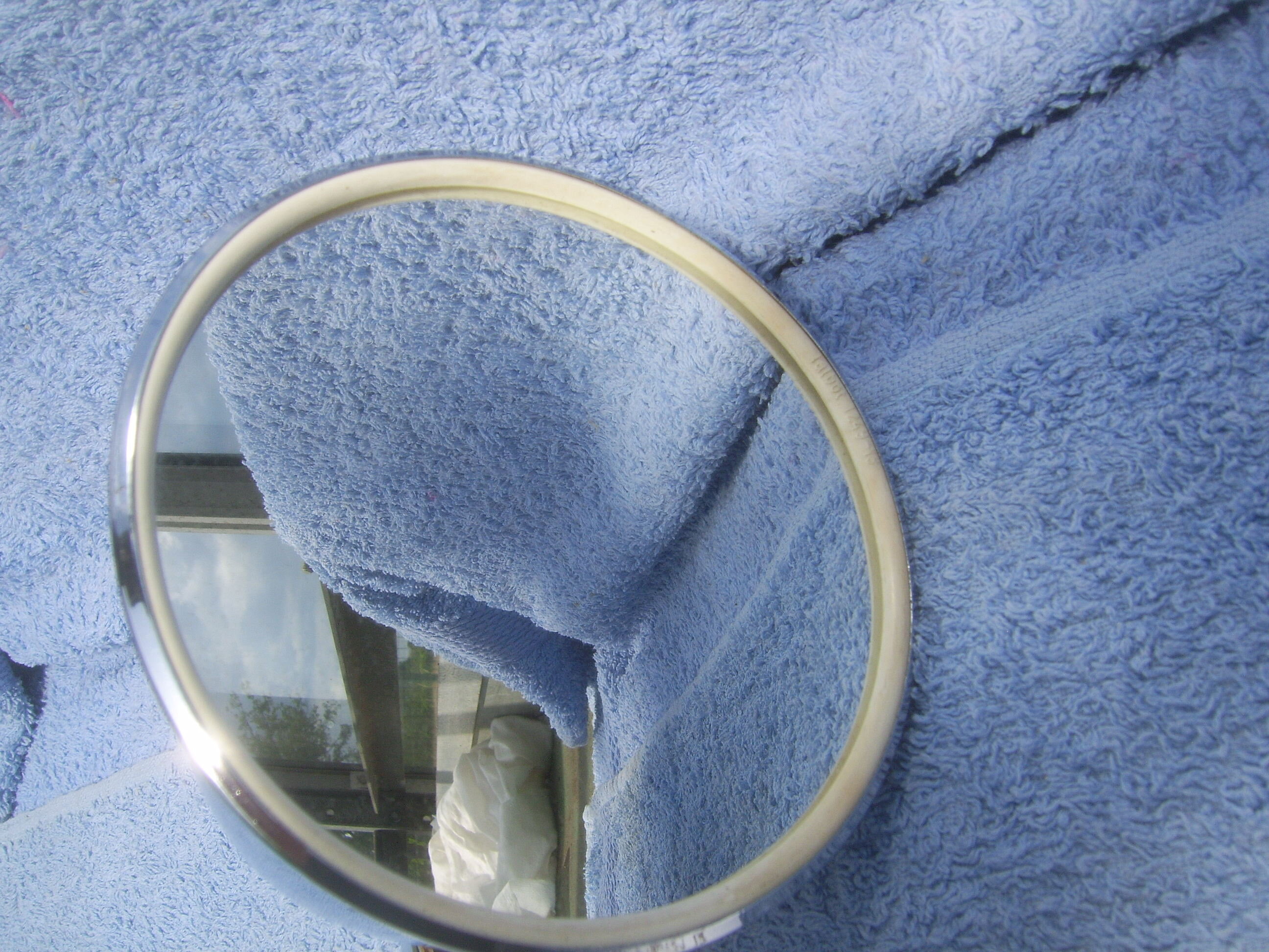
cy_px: 476
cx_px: 634
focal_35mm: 38
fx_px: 1393
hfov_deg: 49.0
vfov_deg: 37.7
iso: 50
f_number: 6.4
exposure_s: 1/400
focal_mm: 7.8
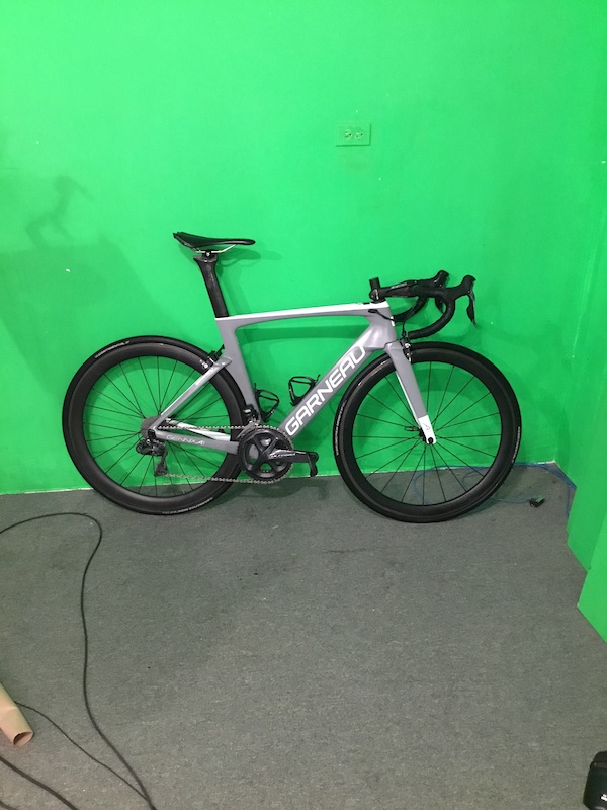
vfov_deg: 58.4
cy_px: 405
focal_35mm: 31
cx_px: 304
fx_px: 725
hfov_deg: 45.4
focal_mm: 3.3
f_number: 2.4
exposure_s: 1/15
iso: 500
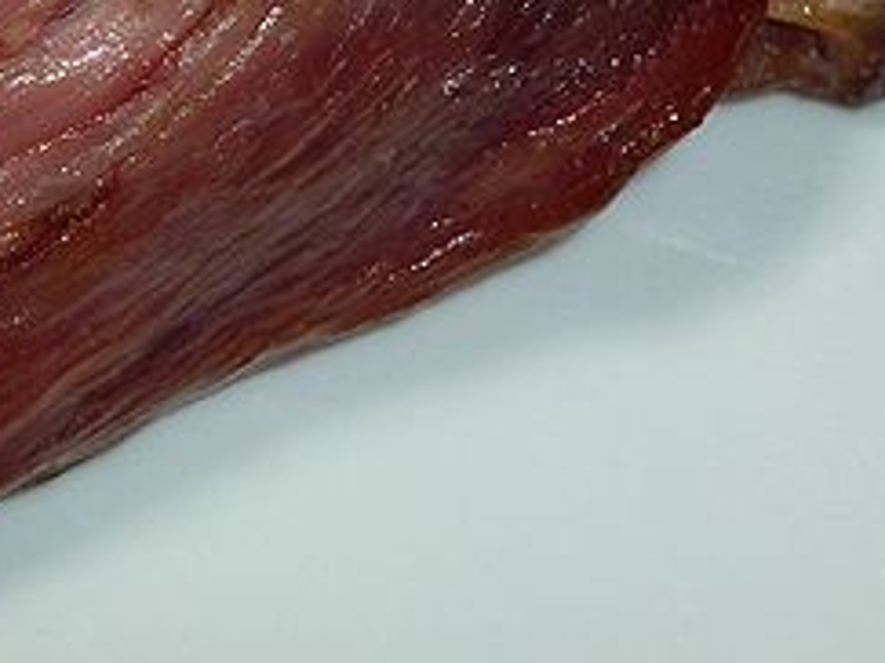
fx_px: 2555
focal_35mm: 100
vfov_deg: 14.5
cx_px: -51
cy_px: -58
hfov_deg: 19.0
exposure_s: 1/60
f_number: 3
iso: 200
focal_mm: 6.8
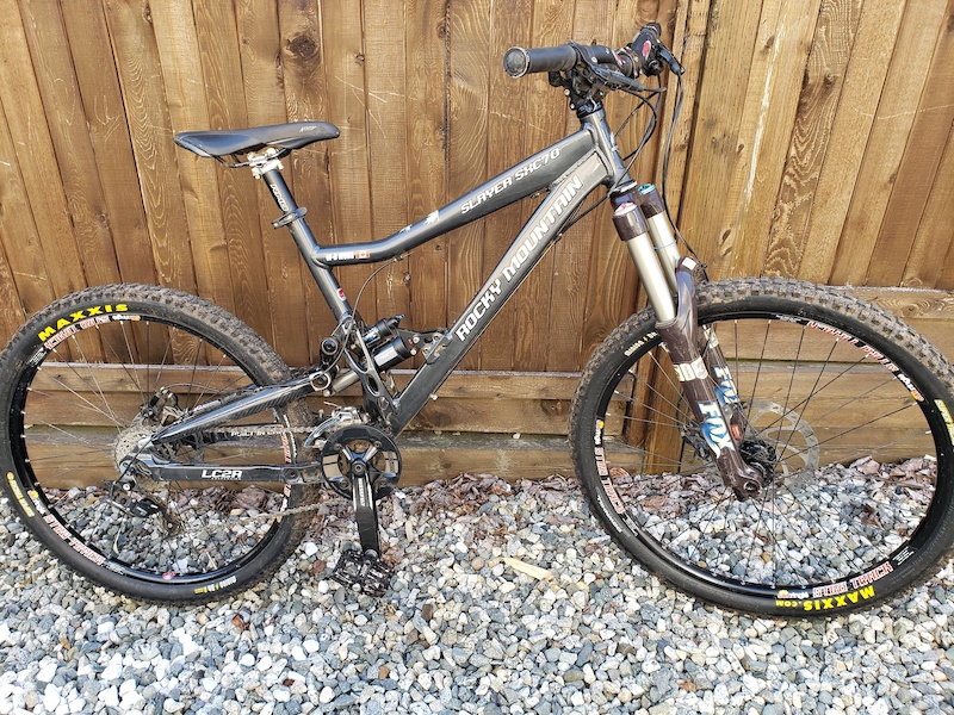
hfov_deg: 67.3
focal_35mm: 26
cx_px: 477
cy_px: 358
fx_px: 717
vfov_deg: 53.1
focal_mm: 4.3
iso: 64
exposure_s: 1/60
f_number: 2.4
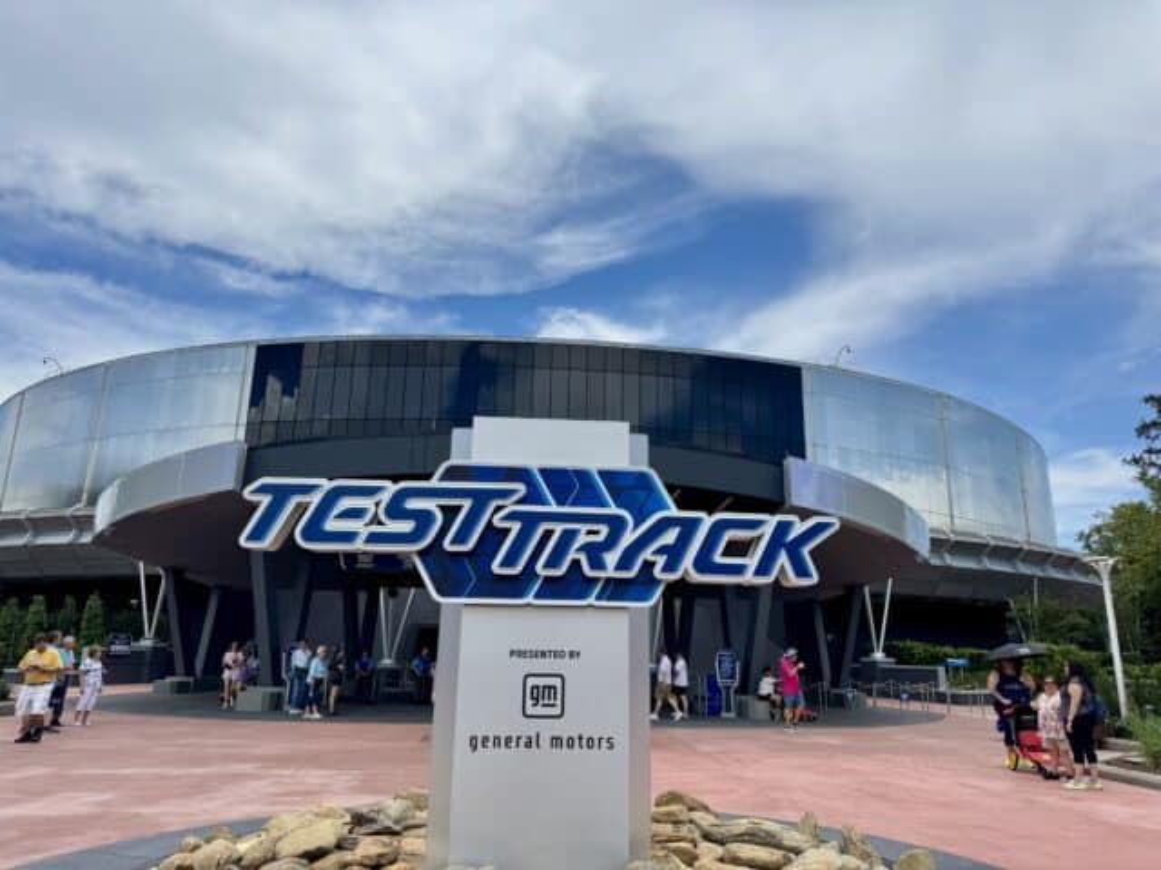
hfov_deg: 71.6
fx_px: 805
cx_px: 580
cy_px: 435
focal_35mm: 24
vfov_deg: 56.8
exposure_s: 1/7092
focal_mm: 6.76
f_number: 1.78
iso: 80
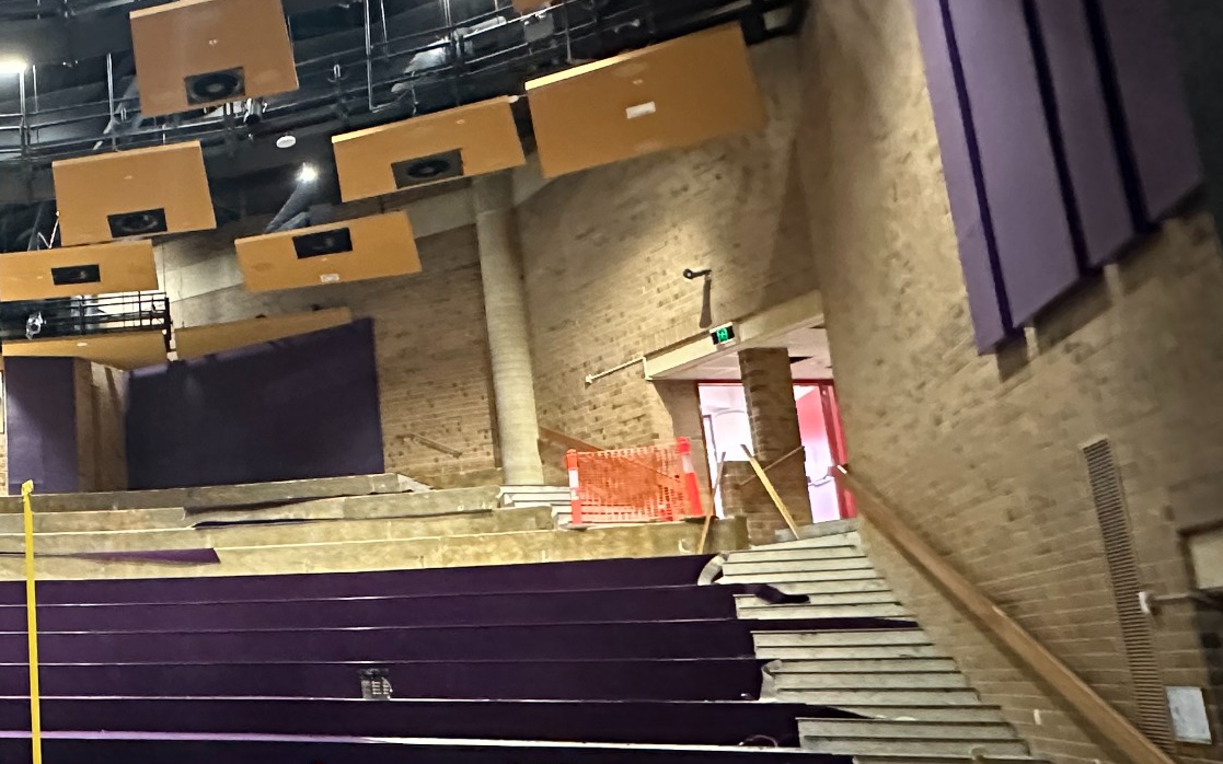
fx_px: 1133
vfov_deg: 37.0
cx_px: -176
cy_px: 477
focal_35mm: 34
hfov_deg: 42.2
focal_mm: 2.22
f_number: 2.2
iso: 1250
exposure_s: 1/50
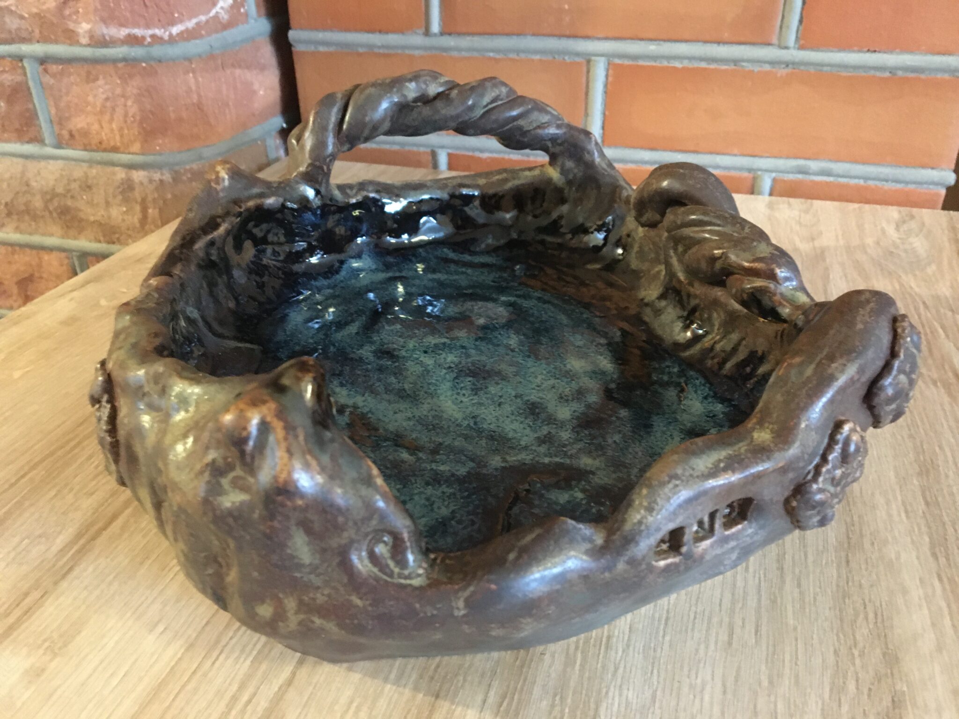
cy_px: 360
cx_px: 480
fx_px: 803
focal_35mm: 29
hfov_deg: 61.7
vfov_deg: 48.2
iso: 640
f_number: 2.2
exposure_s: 1/17
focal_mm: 4.15
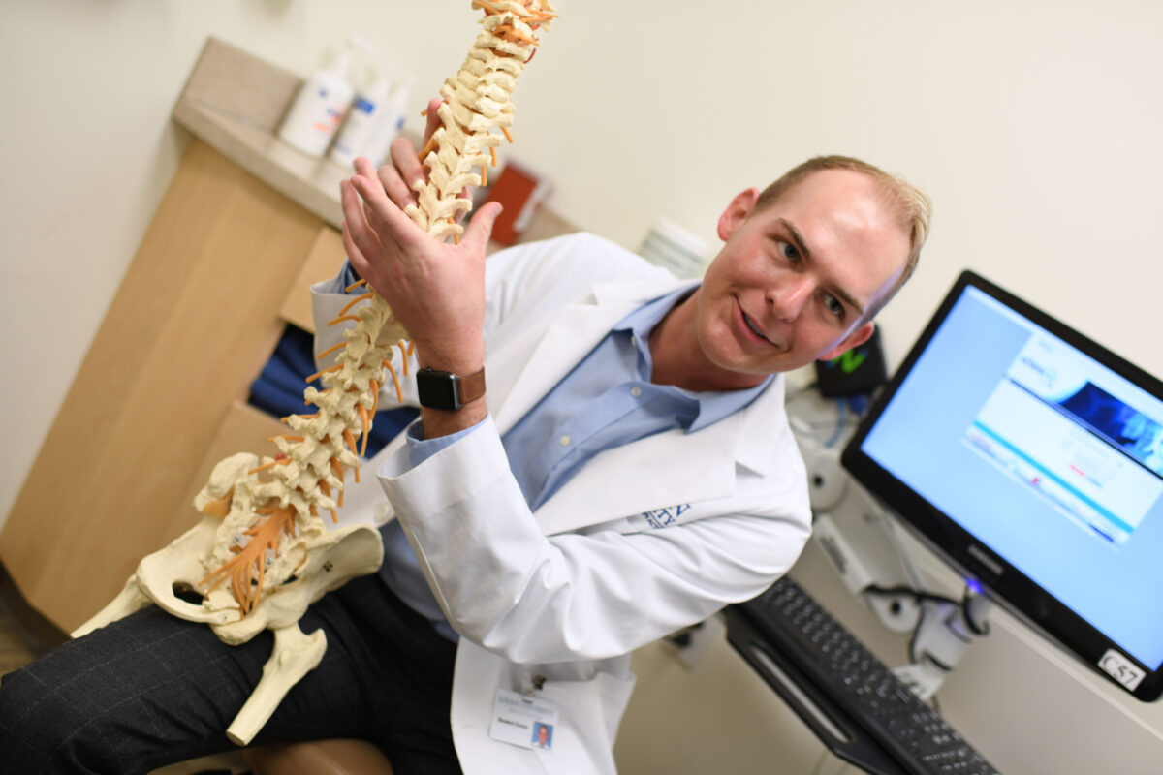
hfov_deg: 54.4
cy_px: 388
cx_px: 582
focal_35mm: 35
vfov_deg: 37.9
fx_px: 1131
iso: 250
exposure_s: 1/80
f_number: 2.5
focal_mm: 35
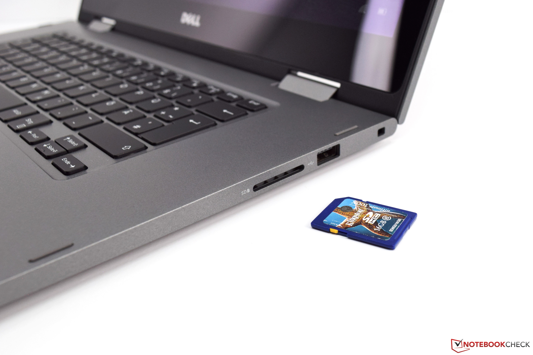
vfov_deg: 39.9
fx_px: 488
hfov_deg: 57.2
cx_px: 266
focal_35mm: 33
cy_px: 178
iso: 400
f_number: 7.1
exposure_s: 1/125
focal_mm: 22
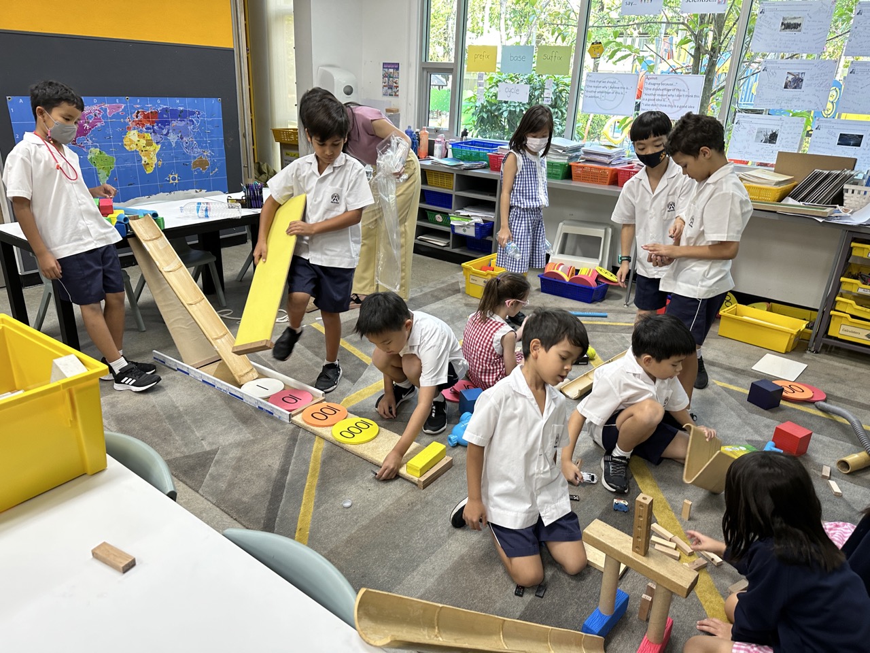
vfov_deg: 56.8
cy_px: 326
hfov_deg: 71.6
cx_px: 435
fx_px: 603
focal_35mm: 24
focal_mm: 6.86
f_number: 1.78
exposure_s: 1/50
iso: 125
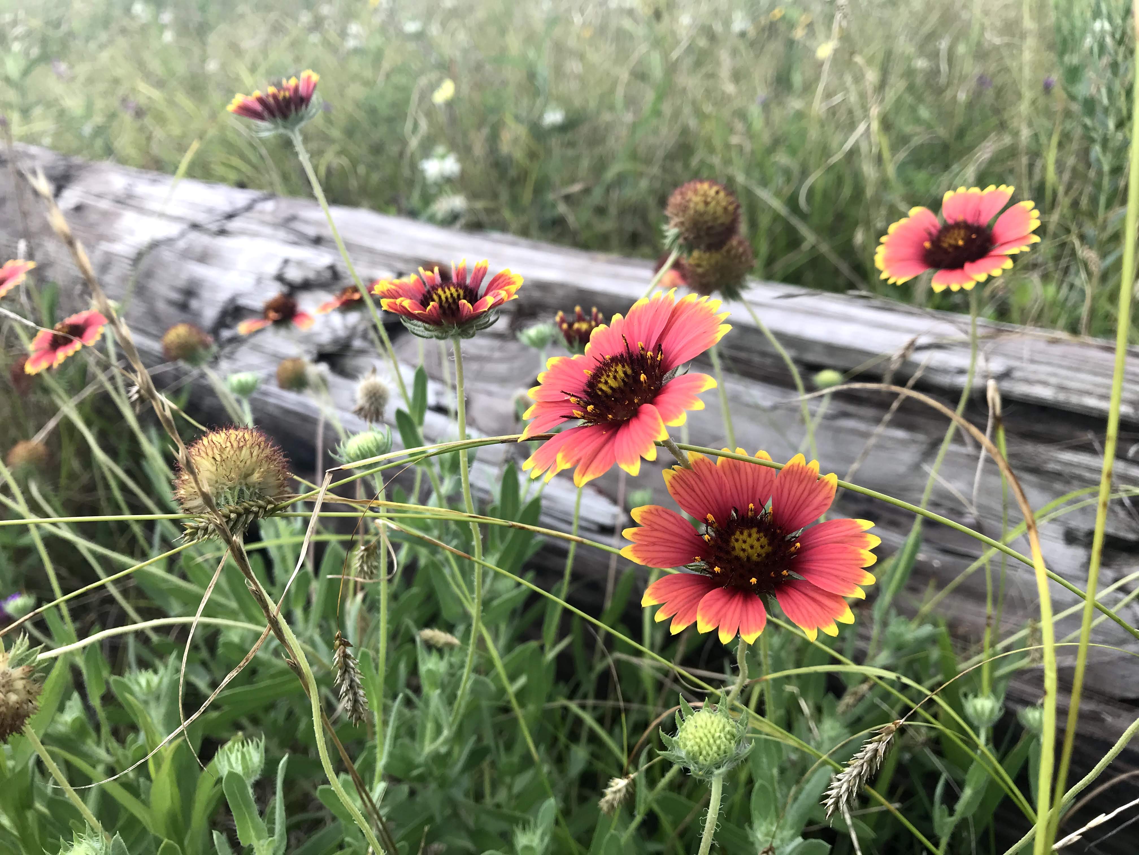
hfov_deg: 63.4
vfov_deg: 49.7
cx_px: 570
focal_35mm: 28
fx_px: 921
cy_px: 428
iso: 20
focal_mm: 3.99
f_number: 1.8
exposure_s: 1/447
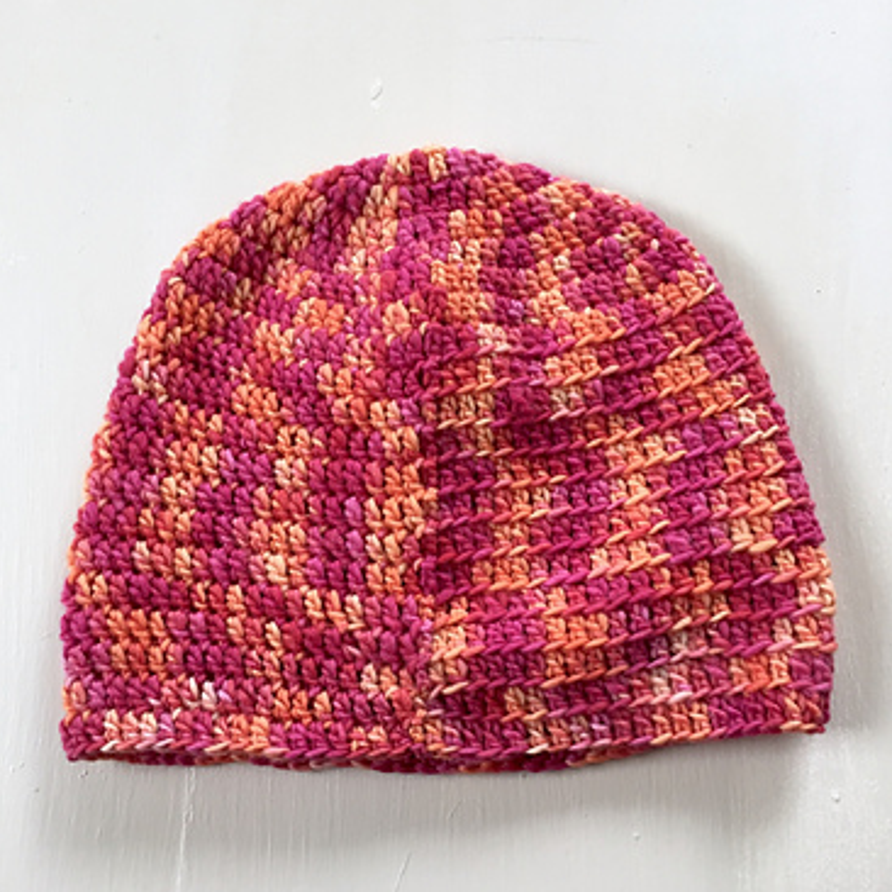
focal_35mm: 35
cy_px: 512
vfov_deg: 47.1
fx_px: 1020
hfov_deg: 47.2
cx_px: 437
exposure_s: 1/30
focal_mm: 4.15
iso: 32
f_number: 2.2
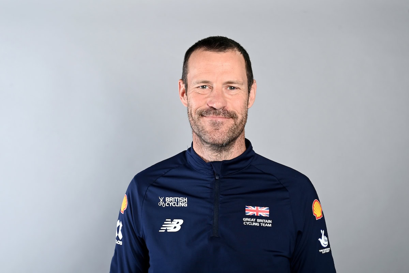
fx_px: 795
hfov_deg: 28.8
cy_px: 136
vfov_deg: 19.5
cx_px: 204
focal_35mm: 70
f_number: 5.6
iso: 160
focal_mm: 70
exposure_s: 1/160
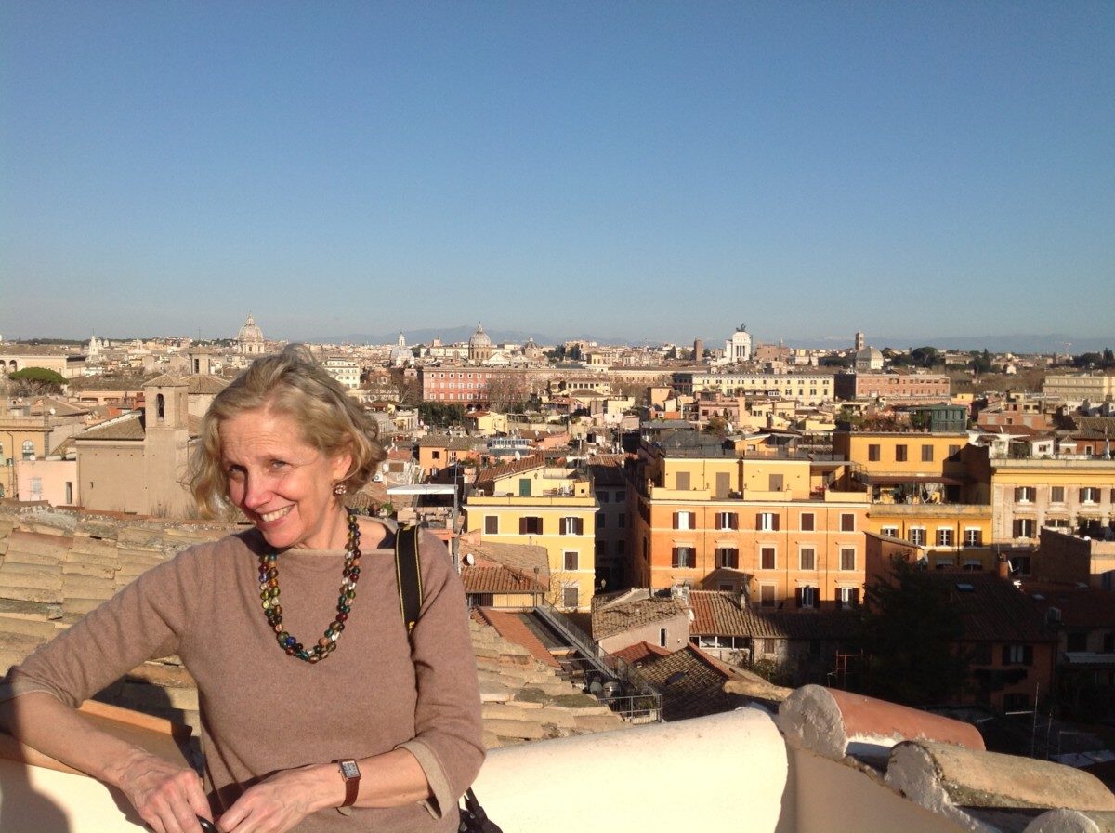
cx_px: 558
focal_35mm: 35
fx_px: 1126
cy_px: 416
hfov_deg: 52.7
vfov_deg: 40.6
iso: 50
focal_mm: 4.28
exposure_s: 1/2519
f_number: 2.4
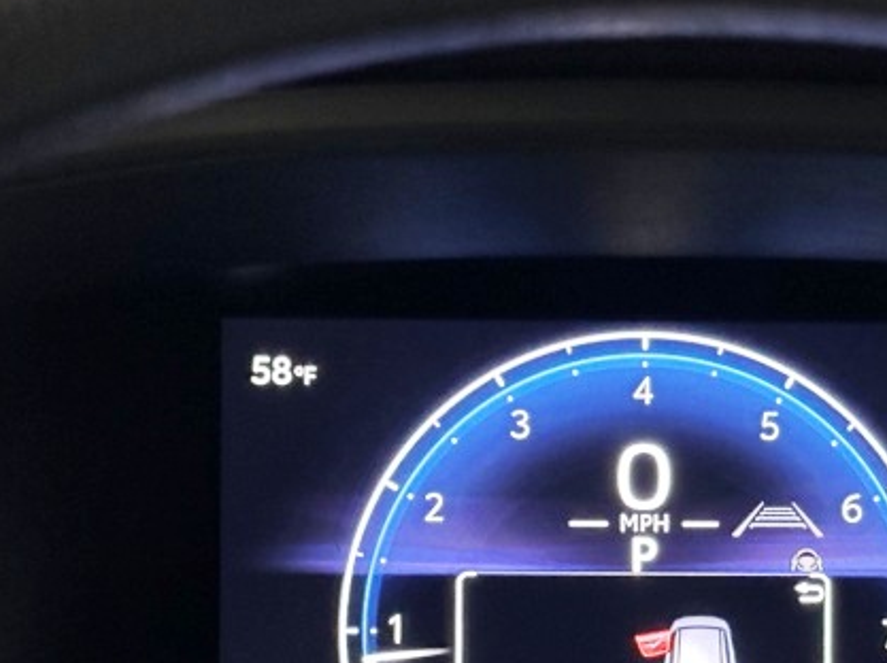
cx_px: 691
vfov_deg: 12.5
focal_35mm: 118
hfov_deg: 16.6
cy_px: 578
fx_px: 3021
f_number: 1.78
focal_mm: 6.86
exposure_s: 1/25
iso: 640
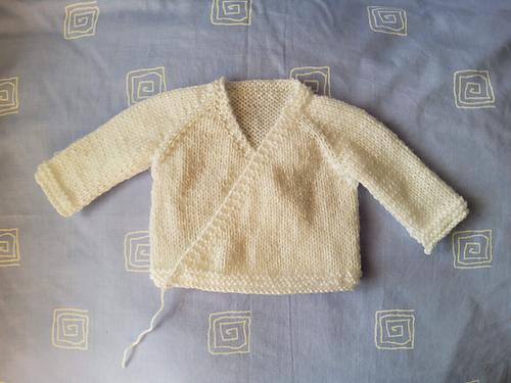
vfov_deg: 53.1
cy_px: 192
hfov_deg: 67.3
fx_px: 384
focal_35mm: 26
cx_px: 256
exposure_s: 1/120
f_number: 2
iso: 80
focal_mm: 3.08
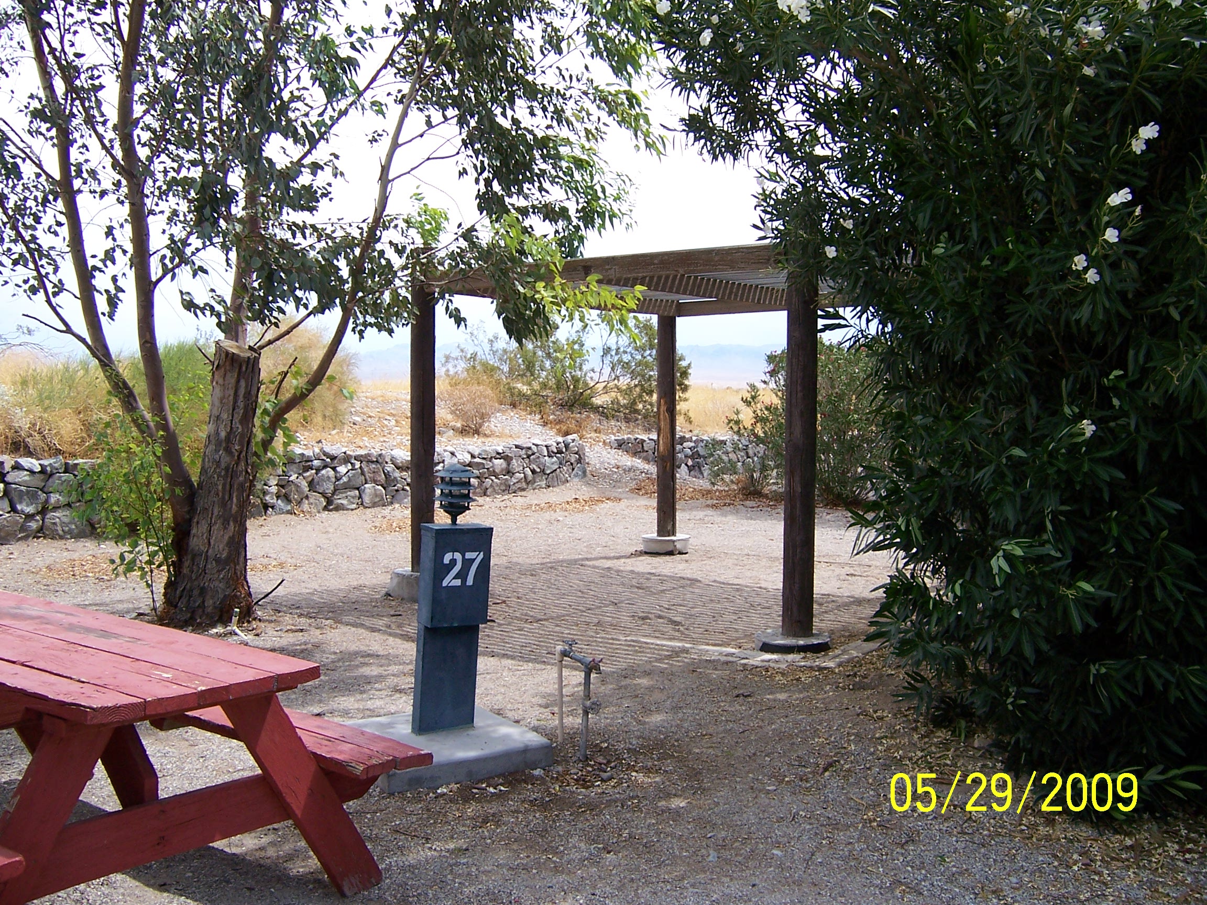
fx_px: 1151
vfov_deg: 42.9
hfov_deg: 55.4
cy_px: 452
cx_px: 604
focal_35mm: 33
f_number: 3.4
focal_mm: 5.5
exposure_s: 1/500
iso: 80
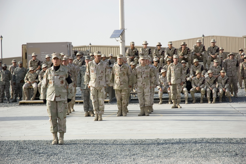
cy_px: 82
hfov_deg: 19.5
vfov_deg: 13.0
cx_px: 123
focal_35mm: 105
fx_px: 717
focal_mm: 70
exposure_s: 1/400
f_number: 5
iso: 200
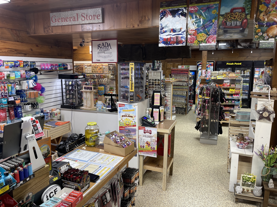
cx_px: 138
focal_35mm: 26
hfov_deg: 67.3
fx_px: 208
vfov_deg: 53.1
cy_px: 104
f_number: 1.6
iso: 80
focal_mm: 5.1
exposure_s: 1/60
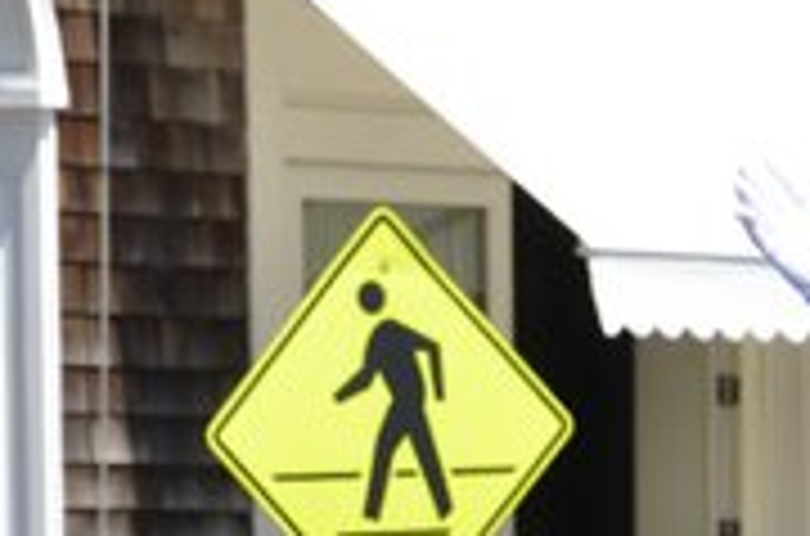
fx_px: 11864
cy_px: 860
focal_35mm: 529
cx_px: 976
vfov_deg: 2.6
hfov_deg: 3.9
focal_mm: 105
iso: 500
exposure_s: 1/1250
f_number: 9
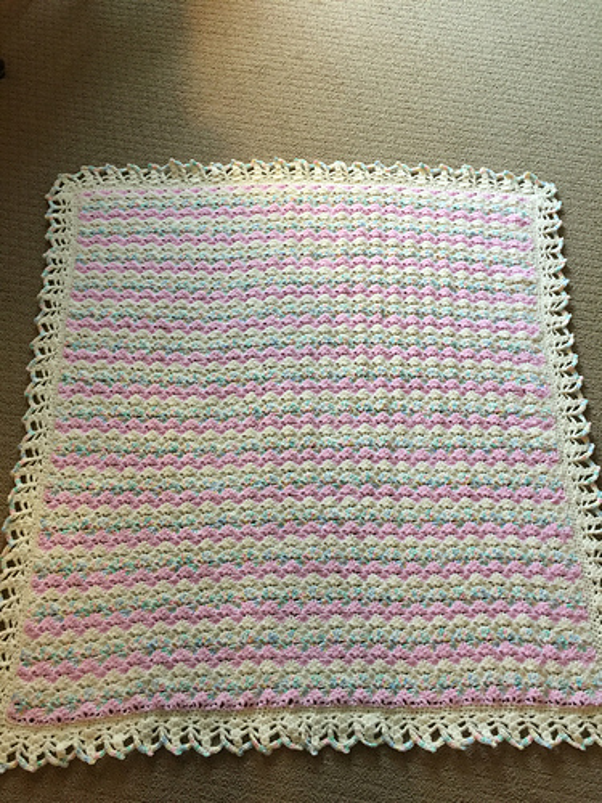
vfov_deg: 61.7
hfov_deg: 48.2
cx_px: 301
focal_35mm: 29
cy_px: 402
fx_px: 672
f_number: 2.2
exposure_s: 1/15
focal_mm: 4.15
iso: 40
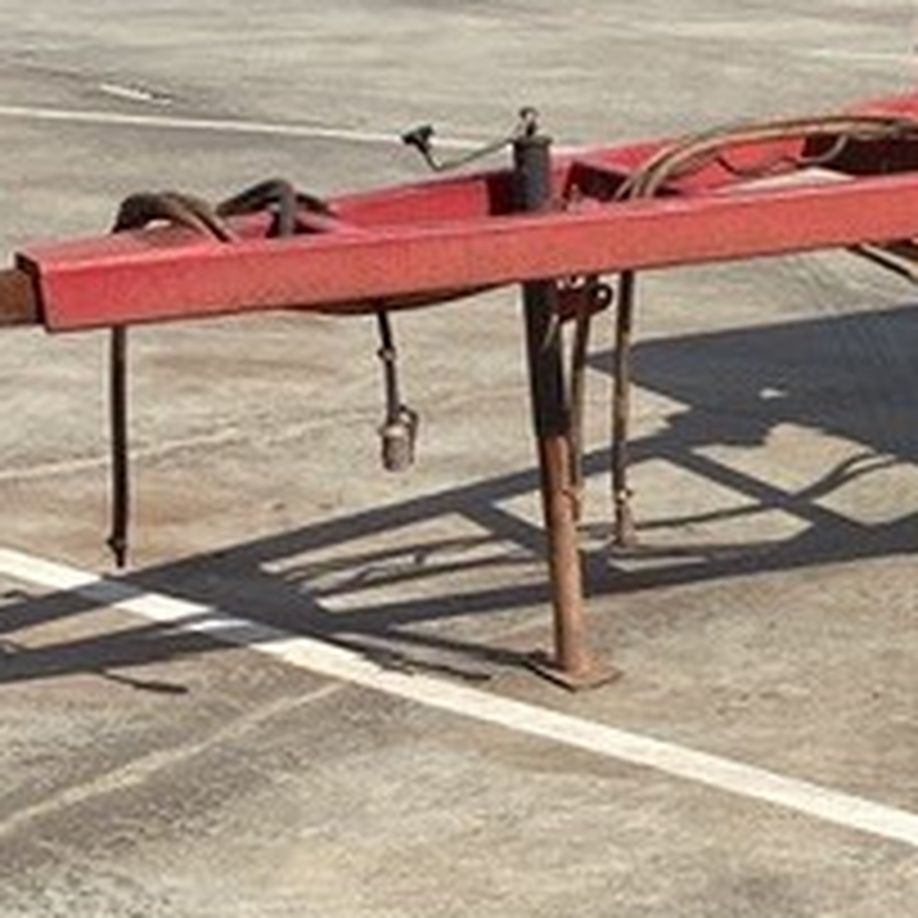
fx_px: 2580
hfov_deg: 18.8
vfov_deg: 20.2
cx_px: 1179
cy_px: 400
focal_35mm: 86
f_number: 2.4
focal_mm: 3.3
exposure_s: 1/1698
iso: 25
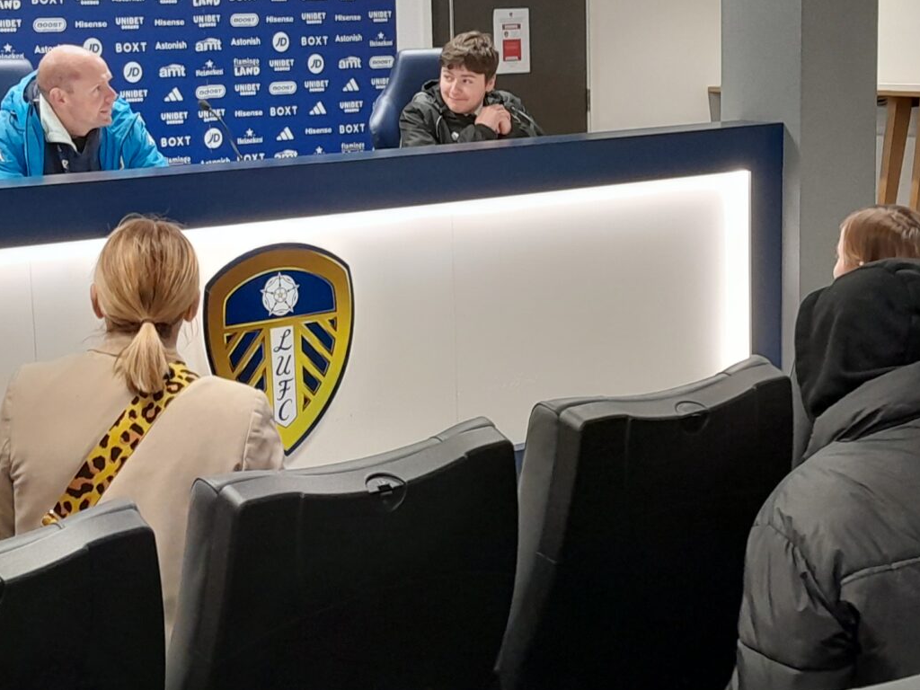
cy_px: 243
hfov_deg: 29.8
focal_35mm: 65
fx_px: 1728
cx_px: 500
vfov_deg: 22.5
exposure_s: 1/50
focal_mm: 3.98
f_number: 1.8
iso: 250
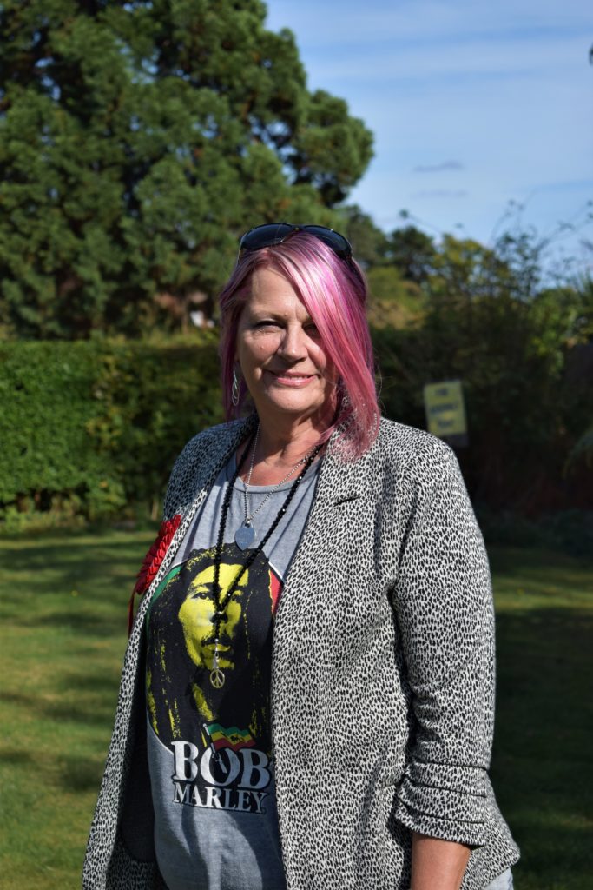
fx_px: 2038
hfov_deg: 16.6
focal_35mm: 82
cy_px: 445
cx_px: 296
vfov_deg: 24.6
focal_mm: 55
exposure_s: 1/1000
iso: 200
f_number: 5.6
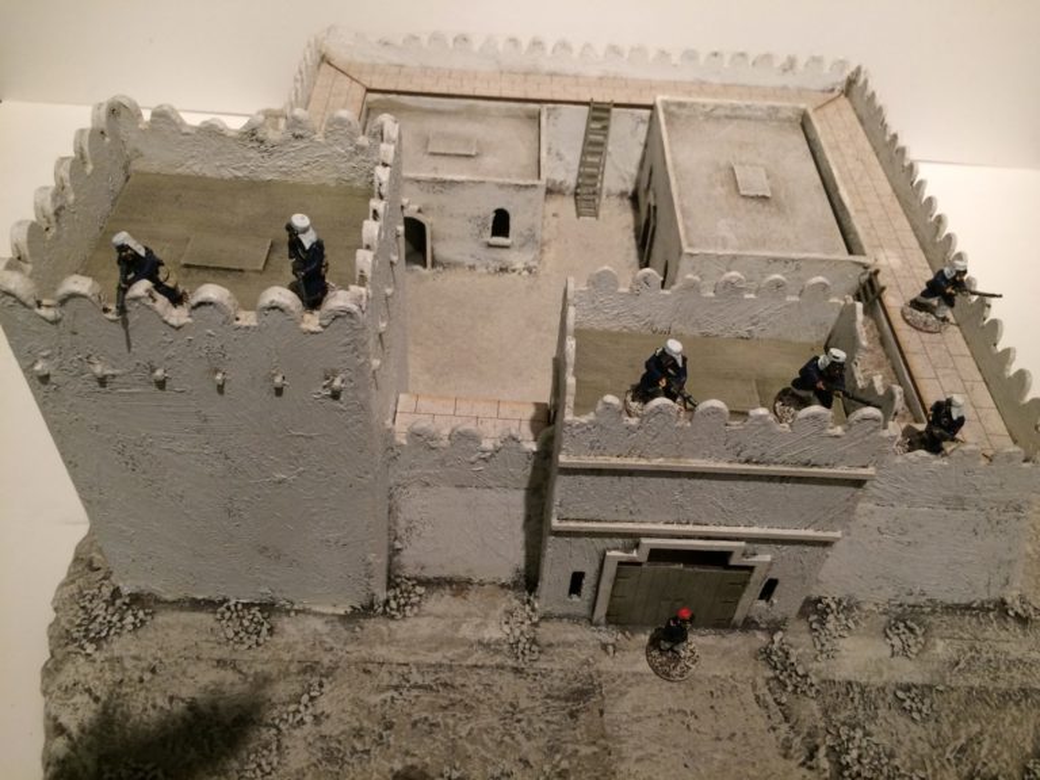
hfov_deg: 61.7
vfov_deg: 48.2
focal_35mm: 29
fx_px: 871
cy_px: 390
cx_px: 520
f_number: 2.2
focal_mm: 4.15
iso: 125
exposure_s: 1/33
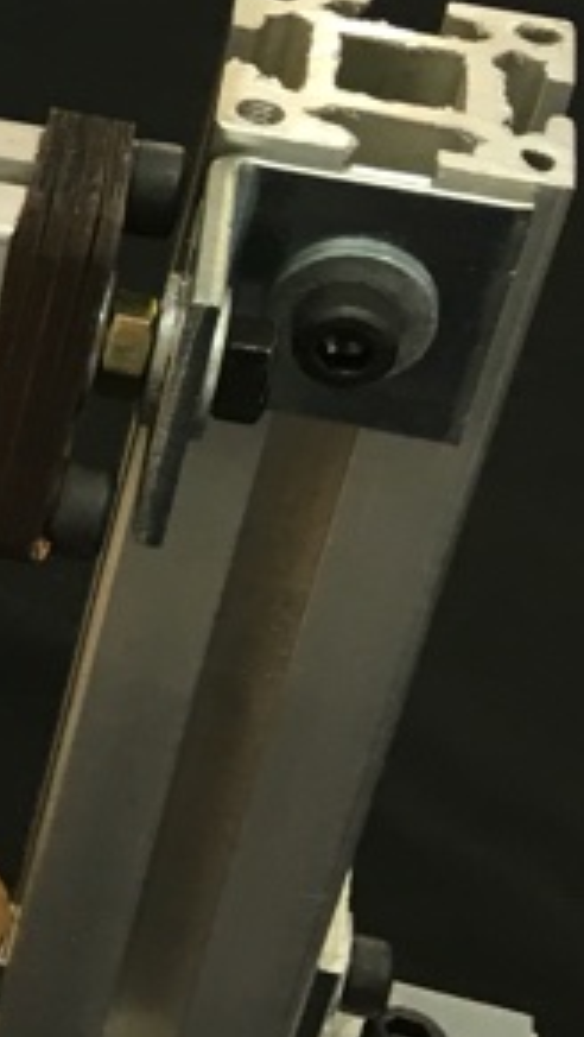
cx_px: -1011
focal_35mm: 111
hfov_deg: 9.3
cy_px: 314
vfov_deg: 19.2
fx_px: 3051
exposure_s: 1/33
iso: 100
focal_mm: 4.15
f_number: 2.2
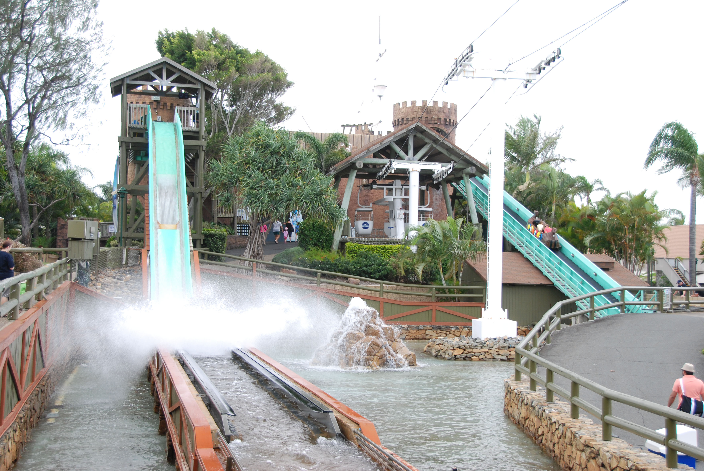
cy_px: 236
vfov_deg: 26.6
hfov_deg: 38.8
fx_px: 999
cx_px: 352
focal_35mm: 51
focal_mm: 34
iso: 200
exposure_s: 1/100
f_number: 5
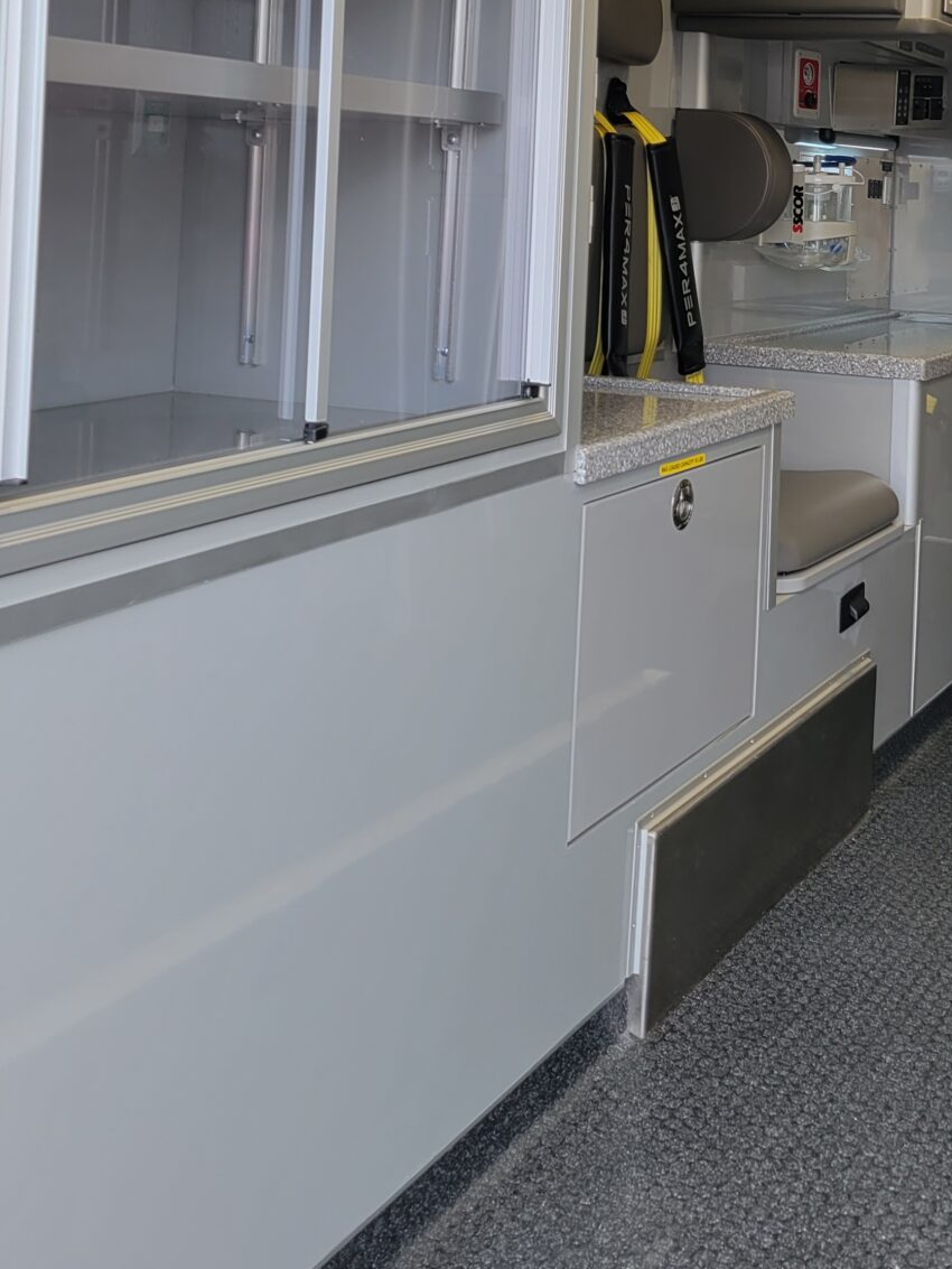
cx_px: 717
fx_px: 1723
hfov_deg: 30.4
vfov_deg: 38.2
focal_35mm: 47
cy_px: 176
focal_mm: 5.4
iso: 40
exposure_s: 1/151
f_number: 1.8
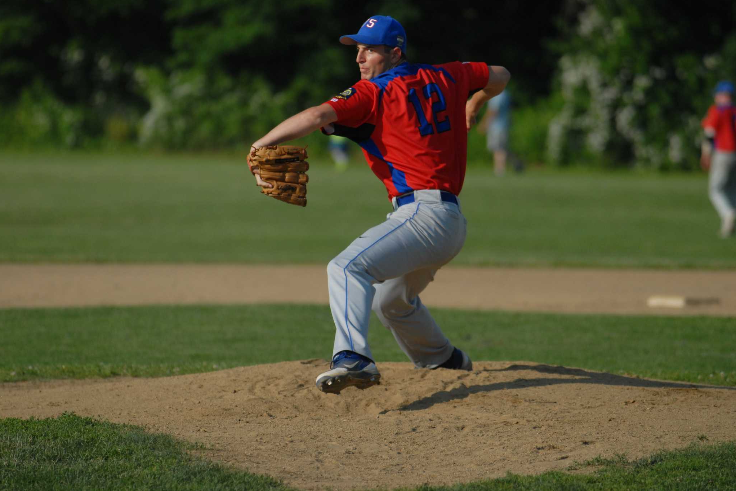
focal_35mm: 301
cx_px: 368
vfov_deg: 4.6
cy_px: 245
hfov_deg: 6.8
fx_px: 6153
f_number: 4
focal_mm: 200
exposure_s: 1/5000
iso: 400
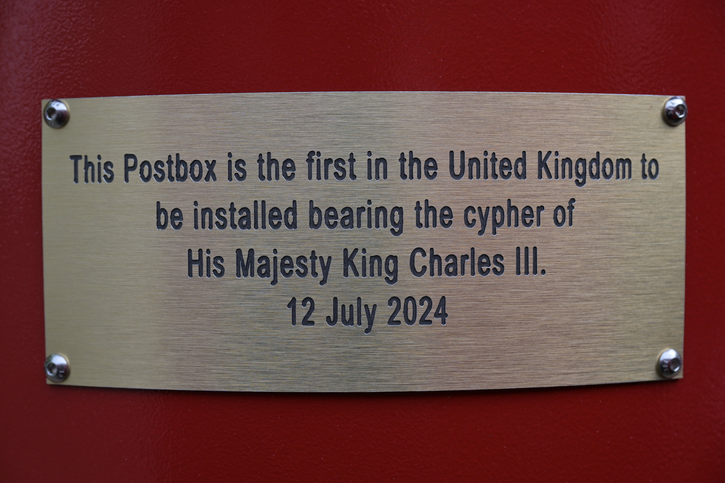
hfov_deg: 32.9
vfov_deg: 22.3
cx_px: 362
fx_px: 1228
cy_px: 242
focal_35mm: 61
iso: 400
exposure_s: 1/800
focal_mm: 61
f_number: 6.3
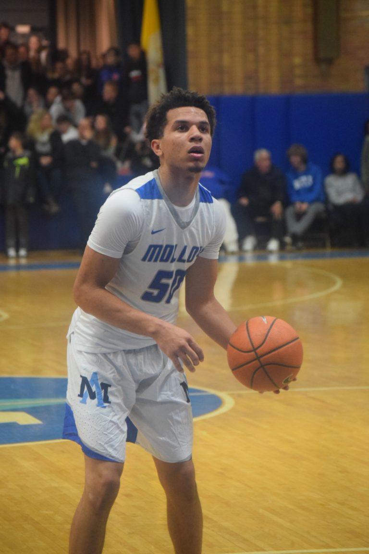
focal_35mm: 153
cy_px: 277
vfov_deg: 13.4
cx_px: 184
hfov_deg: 9.0
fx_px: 2352
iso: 3200
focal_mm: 102
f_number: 4.5
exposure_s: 1/160
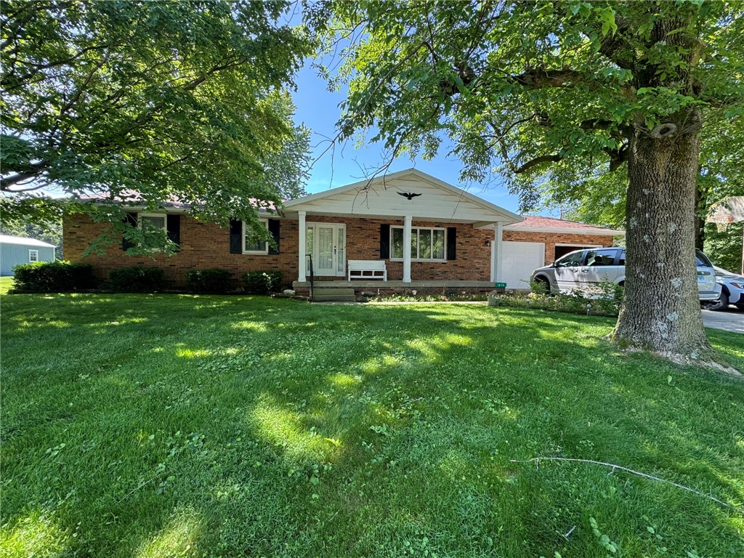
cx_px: 372
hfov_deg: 102.1
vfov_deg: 85.7
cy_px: 279
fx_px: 301
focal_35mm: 14
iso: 40
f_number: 2.2
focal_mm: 2.22
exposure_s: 1/169
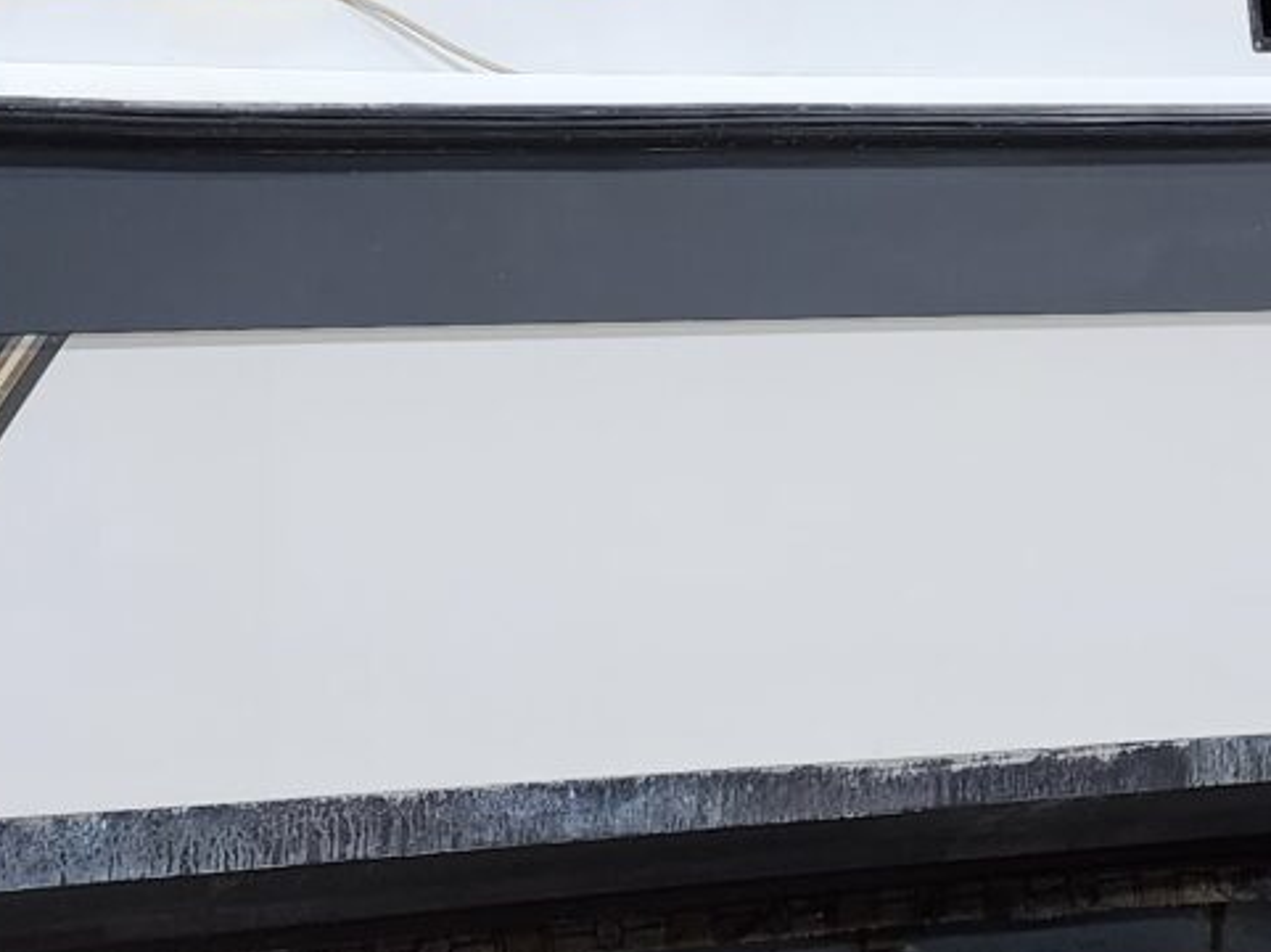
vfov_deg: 14.9
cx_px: 935
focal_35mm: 98
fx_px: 3596
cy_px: 103
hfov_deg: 19.9
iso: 400
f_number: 1.8
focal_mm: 6.4
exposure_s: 1/120
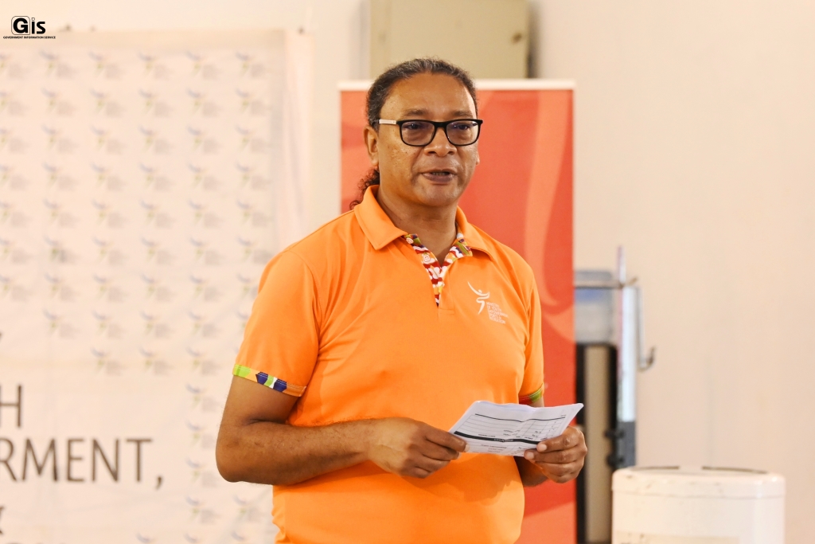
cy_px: 272
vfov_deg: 11.0
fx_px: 2830
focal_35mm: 125
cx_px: 408
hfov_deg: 16.4
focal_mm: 125
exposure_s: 1/160
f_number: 6.3
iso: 2500
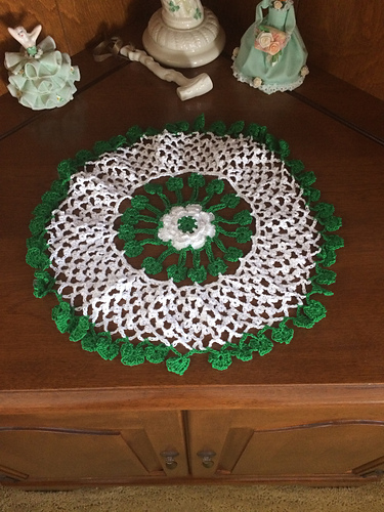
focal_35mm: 29
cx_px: 192
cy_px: 256
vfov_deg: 61.7
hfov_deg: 48.2
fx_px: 429
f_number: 2.2
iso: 320
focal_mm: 4.15
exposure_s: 1/30
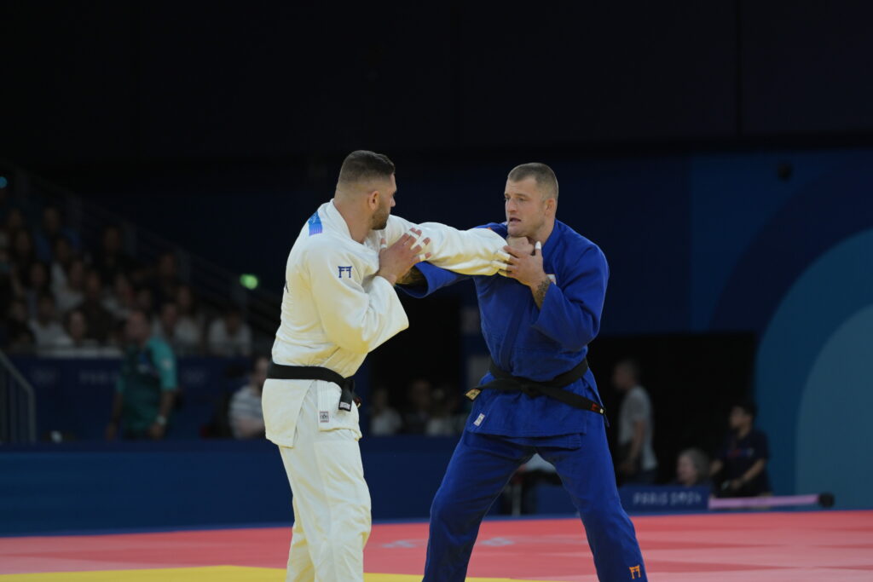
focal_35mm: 200
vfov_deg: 6.9
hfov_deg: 10.3
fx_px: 4850
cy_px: 291
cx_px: 436
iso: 800
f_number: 2.8
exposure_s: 1/1000
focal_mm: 200
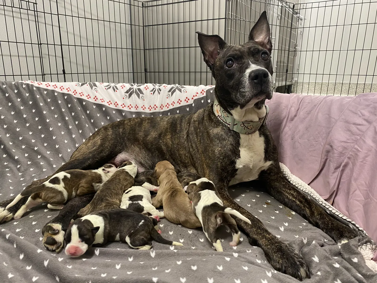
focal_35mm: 26
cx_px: 188
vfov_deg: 53.1
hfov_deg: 67.3
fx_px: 283
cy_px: 142
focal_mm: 4.25
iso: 250
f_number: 1.8
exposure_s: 1/60
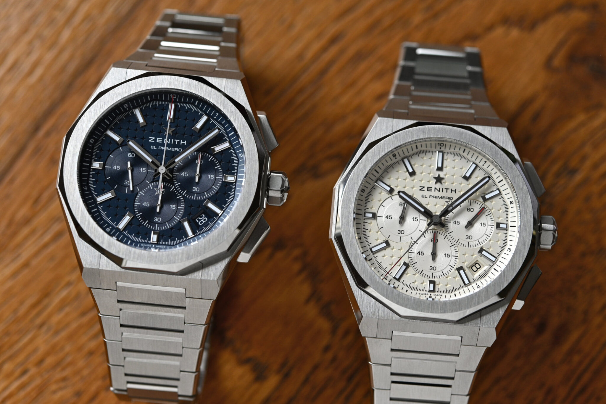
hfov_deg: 33.4
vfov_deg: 22.6
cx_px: 303
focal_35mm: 60
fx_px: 1010
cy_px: 202
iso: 400
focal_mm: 60
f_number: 6.3
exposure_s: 1/160
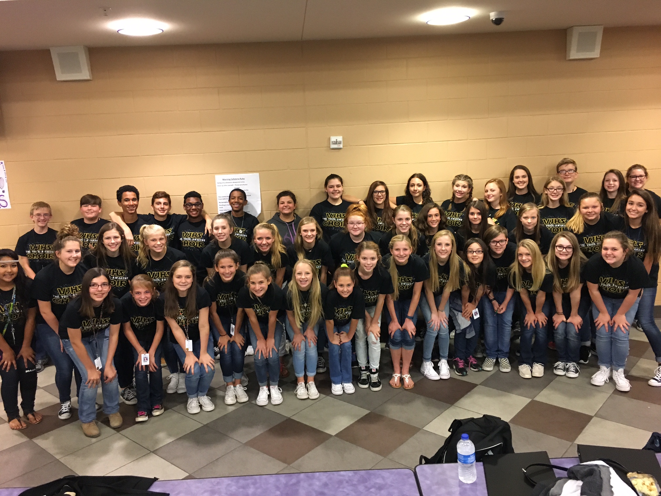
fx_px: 554
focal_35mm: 29
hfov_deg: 61.7
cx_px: 330
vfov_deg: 48.2
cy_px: 248
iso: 200
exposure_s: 1/15
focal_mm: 4.15
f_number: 2.2
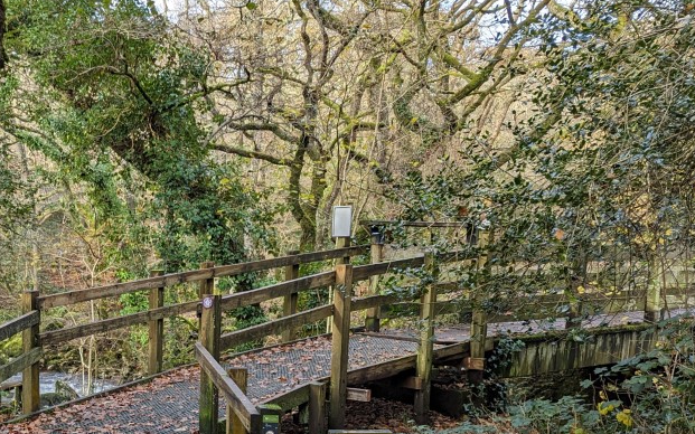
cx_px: 105
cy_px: 443
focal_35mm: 49
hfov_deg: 38.9
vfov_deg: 25.0
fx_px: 928
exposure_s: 1/153
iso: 40
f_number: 1.85
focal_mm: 6.81
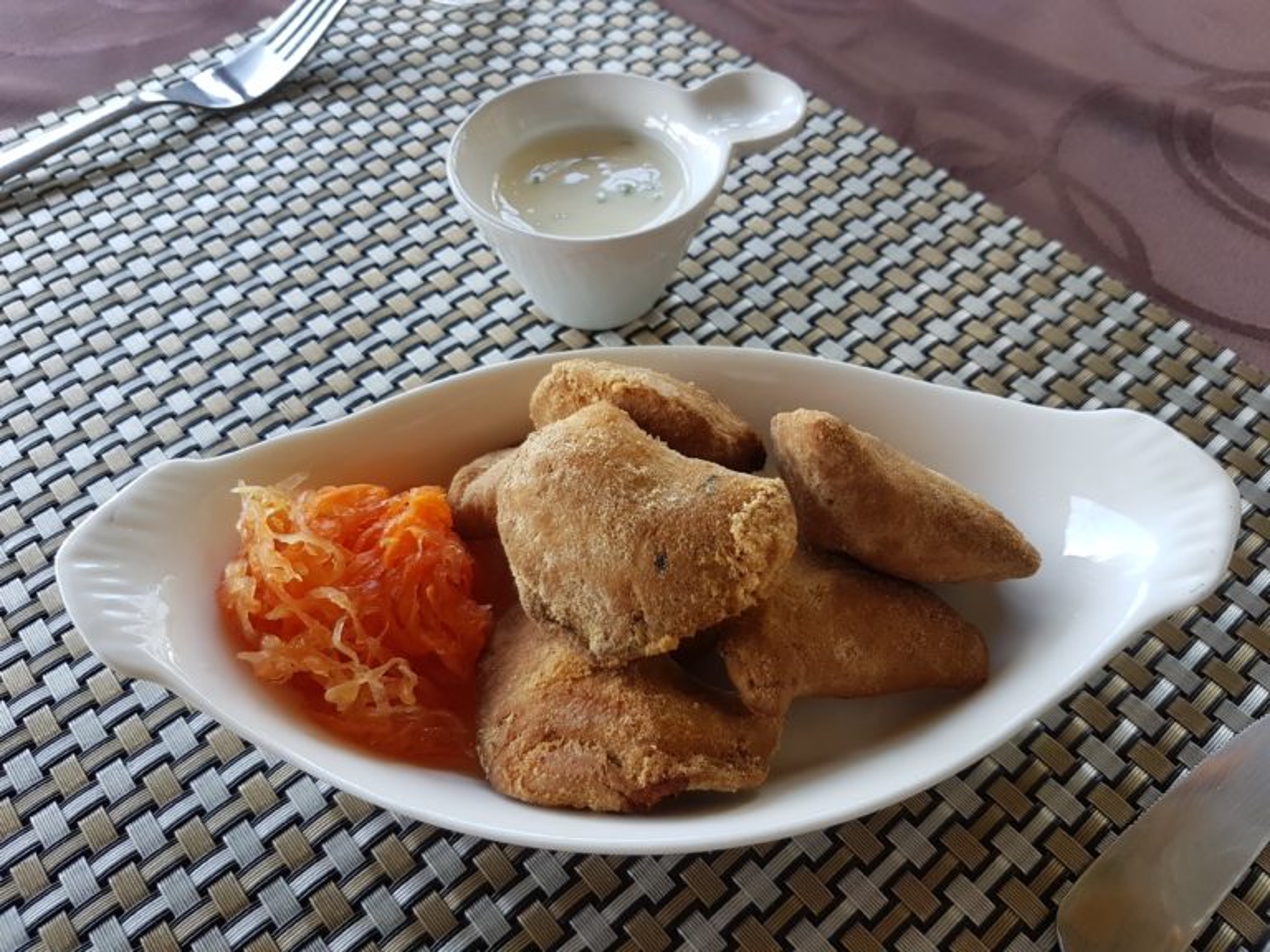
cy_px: 476
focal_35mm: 26
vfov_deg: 53.1
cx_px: 635
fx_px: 954
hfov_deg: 67.3
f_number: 1.7
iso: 64
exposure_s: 1/100
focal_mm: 4.2
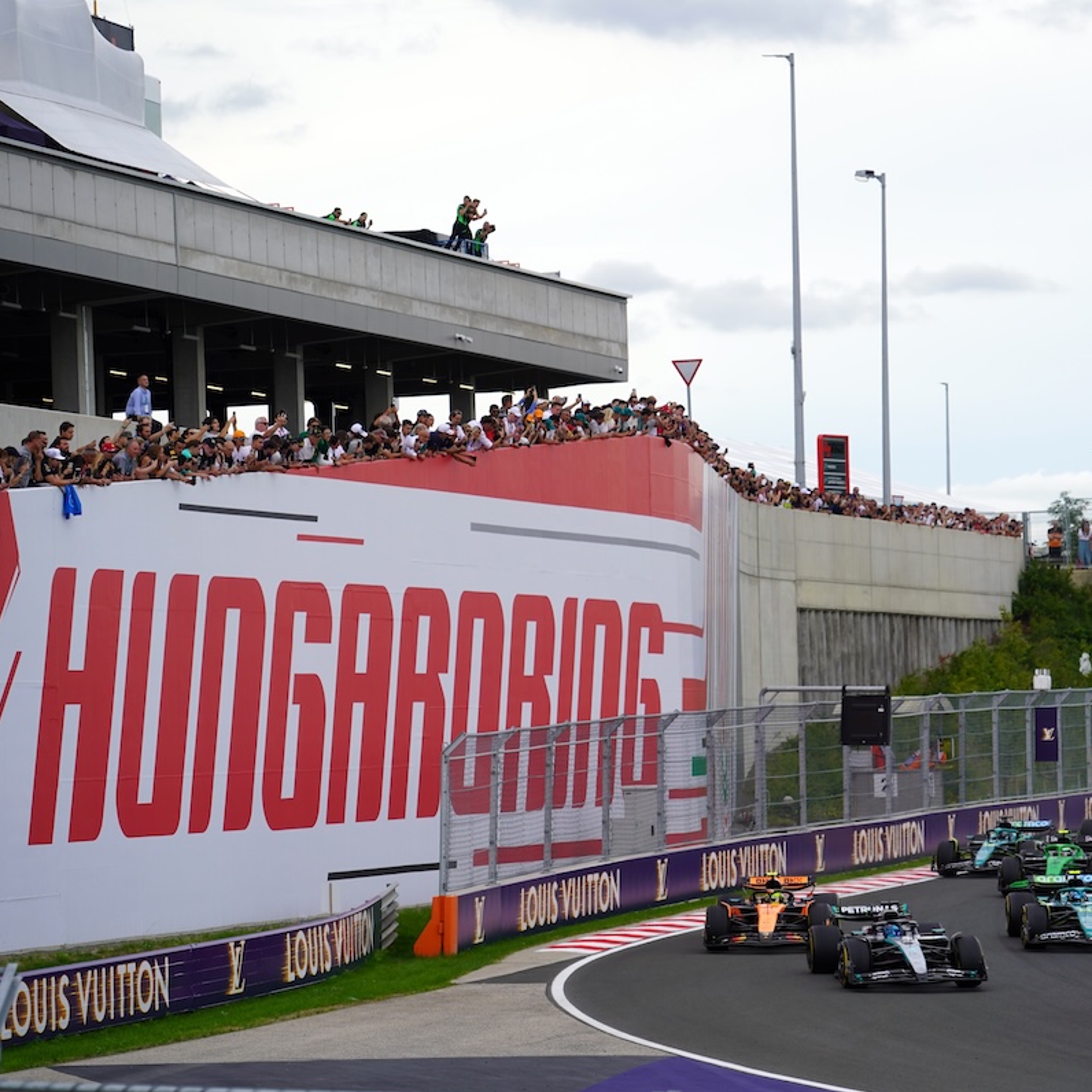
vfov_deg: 9.4
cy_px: 547
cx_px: 739
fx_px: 6674
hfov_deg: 9.3
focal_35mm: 187
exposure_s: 1/400
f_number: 5.6
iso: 100
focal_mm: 146
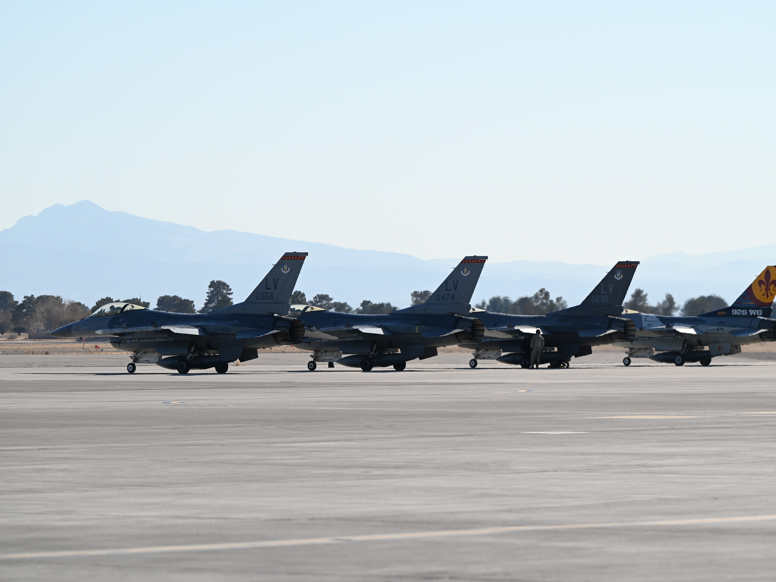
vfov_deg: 8.5
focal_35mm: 174
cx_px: 438
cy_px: 291
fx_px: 3901
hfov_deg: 11.4
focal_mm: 160
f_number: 5.6
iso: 100
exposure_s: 1/800
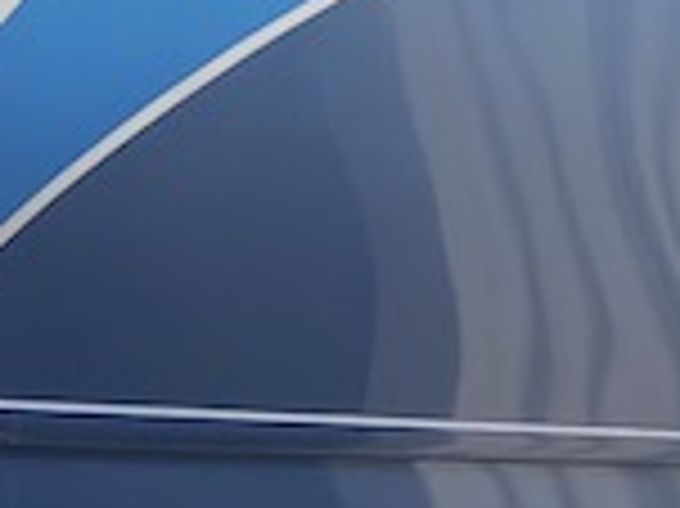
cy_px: 751
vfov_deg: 10.4
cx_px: -32
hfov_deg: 14.1
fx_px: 2709
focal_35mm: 138
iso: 32
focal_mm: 4.25
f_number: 1.8
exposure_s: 1/144
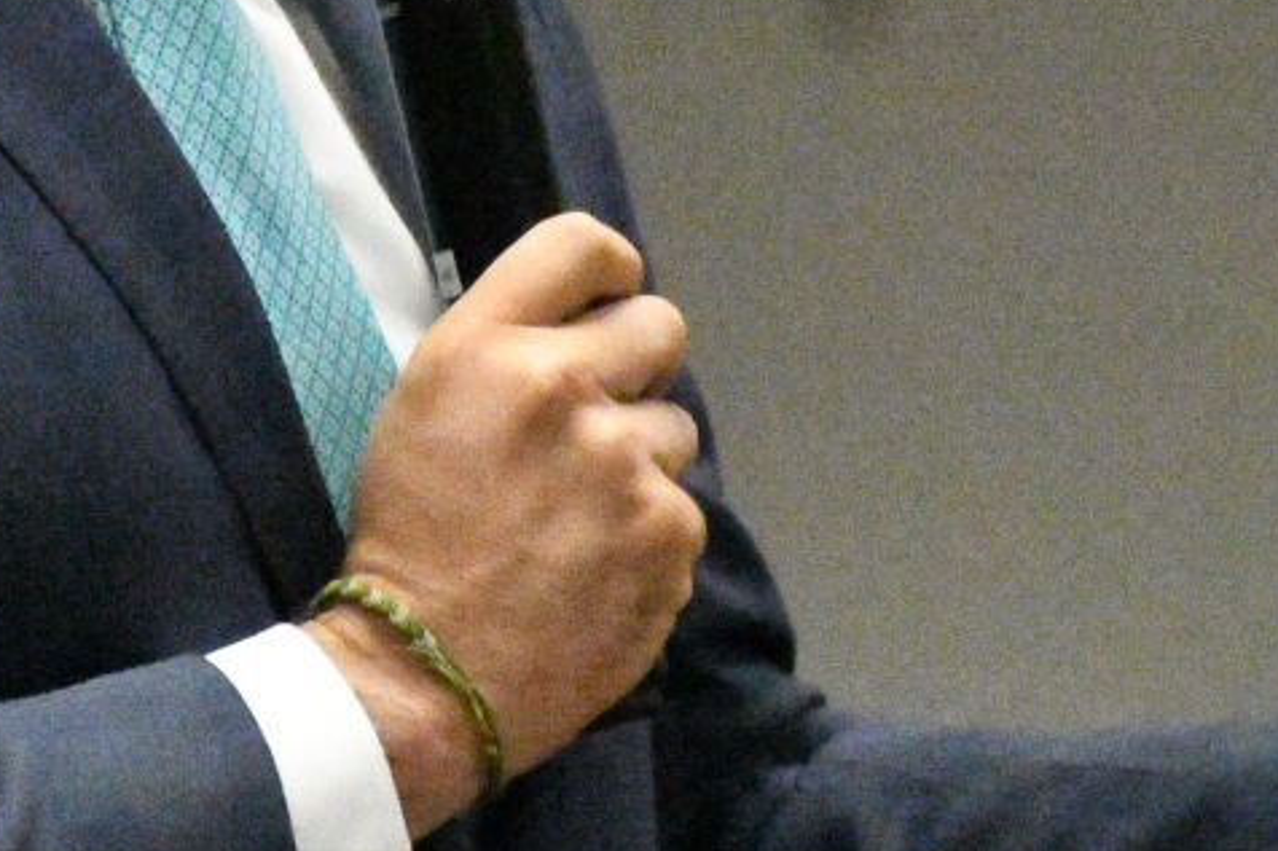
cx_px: 909
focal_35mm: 834
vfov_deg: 1.6
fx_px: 29595
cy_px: -203
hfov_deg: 2.5
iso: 51200
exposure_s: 1/1000
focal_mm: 150
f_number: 5.6
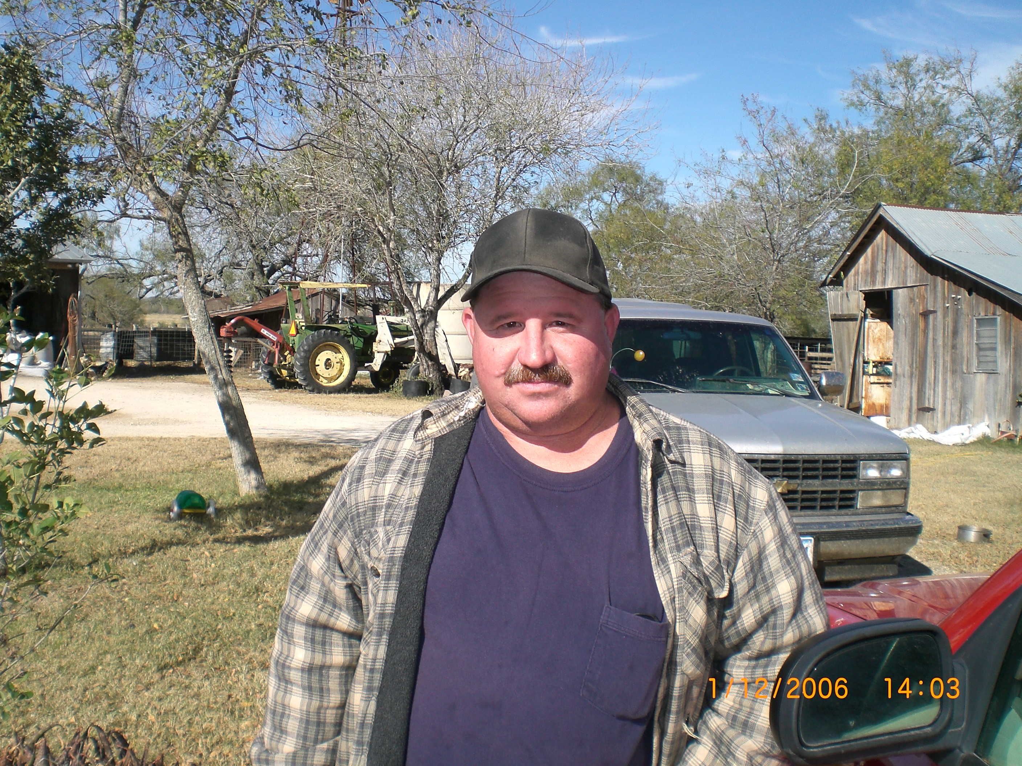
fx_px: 1122
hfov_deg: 49.0
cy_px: 383
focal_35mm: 38
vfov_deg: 37.7
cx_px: 511
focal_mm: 6.3
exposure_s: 1/500
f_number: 4.4
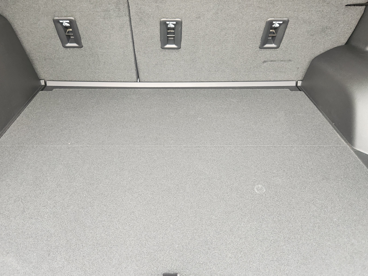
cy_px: 137
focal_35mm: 29
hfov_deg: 61.6
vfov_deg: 48.2
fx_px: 308
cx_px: 168
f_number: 1.8
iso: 200
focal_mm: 5.4
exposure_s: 1/180
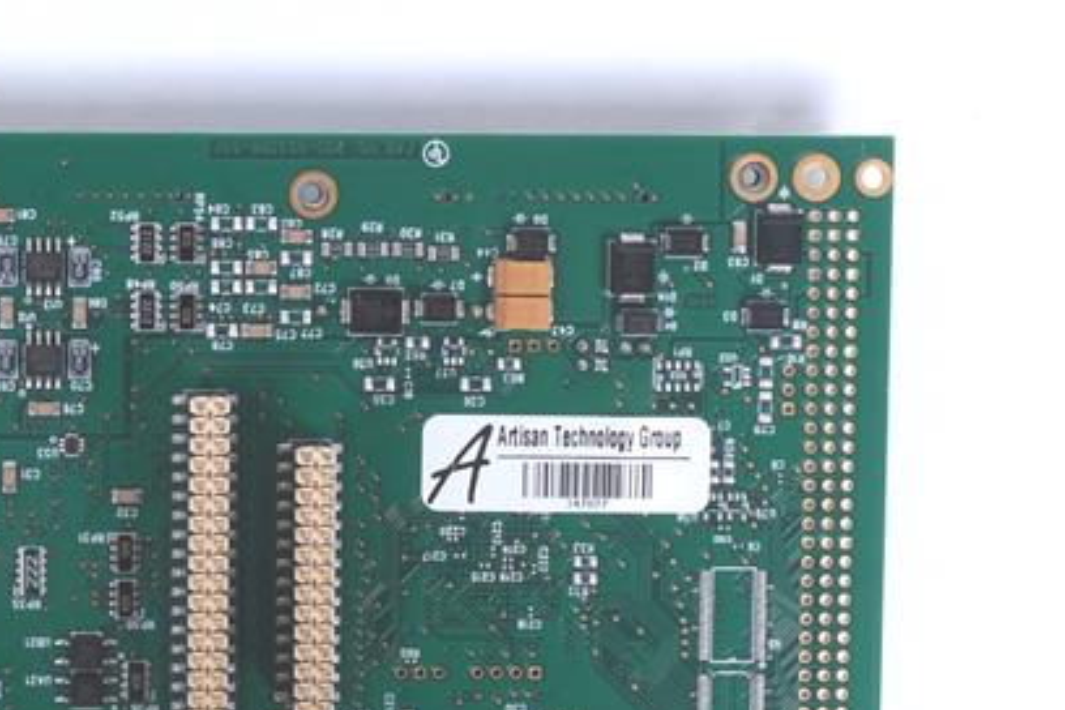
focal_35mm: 50
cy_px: 517
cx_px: 287
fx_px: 1479
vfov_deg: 26.7
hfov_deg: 38.7
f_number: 14
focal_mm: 23
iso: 200
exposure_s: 1/200
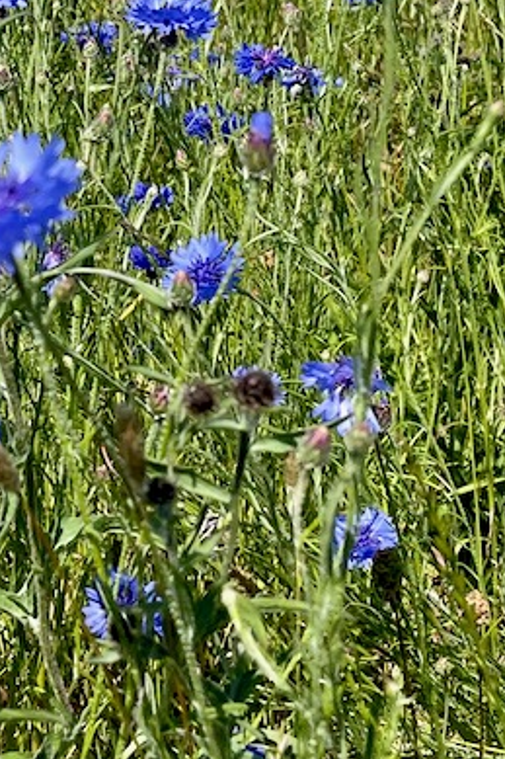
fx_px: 1874
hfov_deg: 15.1
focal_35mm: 89
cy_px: 133
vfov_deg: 22.5
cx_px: 2
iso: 32
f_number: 1.6
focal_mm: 5.1
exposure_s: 1/2660
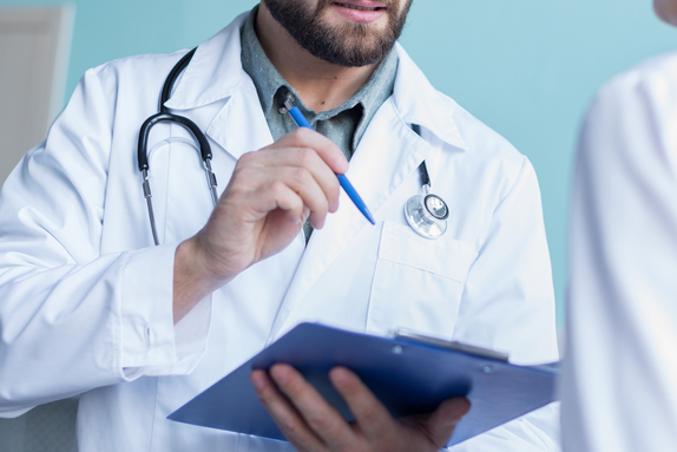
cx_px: 449
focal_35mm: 87
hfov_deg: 23.3
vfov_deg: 15.7
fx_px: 1636
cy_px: 174
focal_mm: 50
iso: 640
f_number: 2.5
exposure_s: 1/125
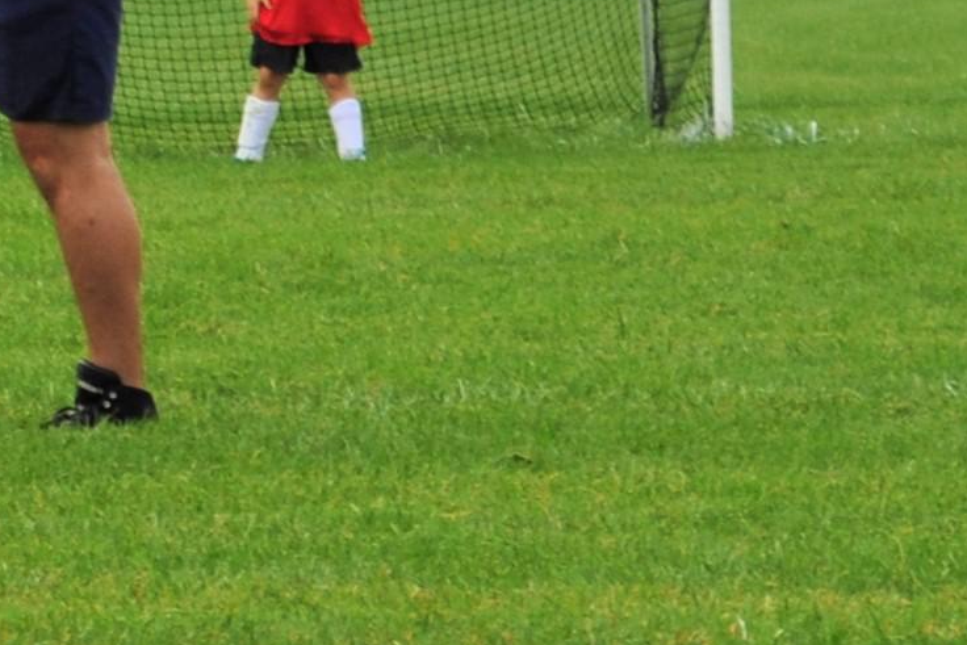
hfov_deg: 6.0
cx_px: -648
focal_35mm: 336
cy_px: 372
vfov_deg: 4.1
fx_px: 9027
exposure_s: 1/250
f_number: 8
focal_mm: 55
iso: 200
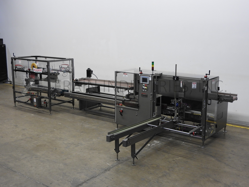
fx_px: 324
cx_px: 124
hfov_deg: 42.1
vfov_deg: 32.2
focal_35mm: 45
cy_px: 94
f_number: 4
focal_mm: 8.1
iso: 160
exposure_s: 1/30
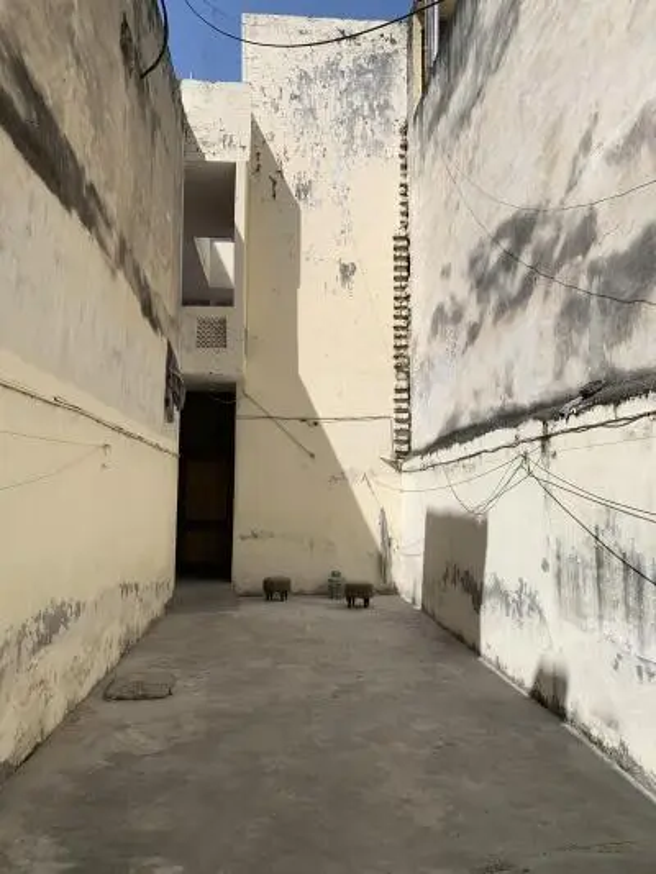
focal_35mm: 26
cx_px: 328
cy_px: 437
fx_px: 657
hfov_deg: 53.1
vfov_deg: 67.3
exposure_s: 1/3086
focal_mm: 4.25
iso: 25
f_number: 1.8
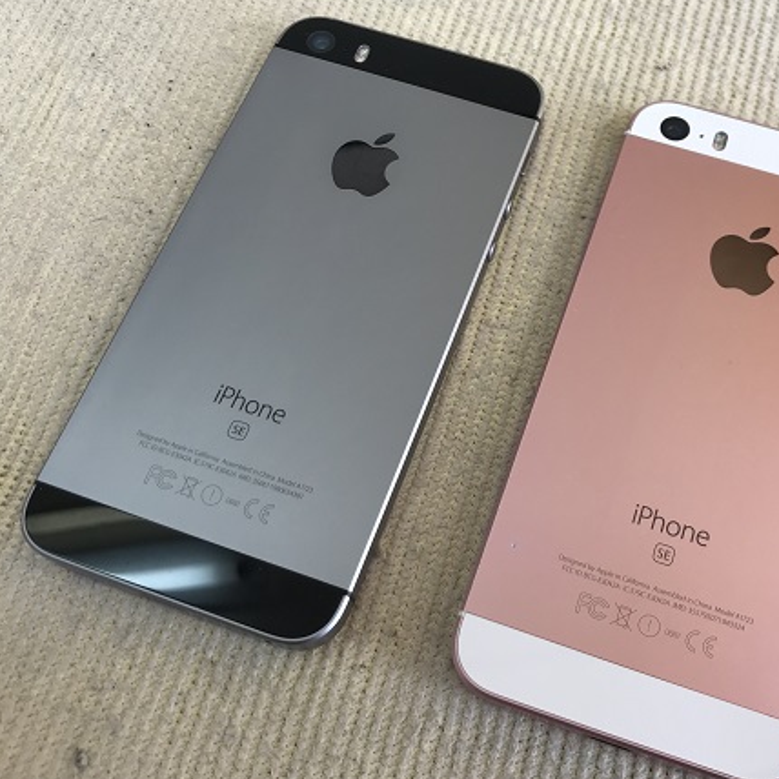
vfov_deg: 44.9
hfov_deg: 44.6
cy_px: 369
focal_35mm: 37
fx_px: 942
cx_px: 479
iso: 32
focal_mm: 3.99
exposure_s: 1/120
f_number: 1.8
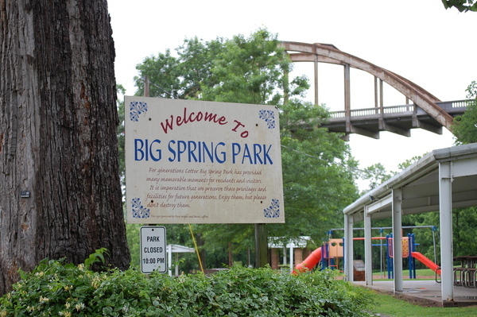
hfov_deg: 24.6
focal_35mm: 82
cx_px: 238
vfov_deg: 16.5
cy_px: 158
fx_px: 1092
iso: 400
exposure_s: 1/125
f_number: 5.6
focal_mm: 55
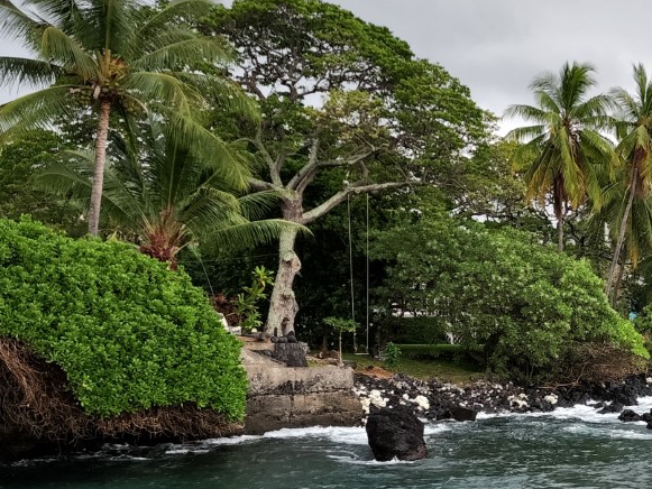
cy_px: 386
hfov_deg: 31.5
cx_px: 633
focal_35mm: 57
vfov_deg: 25.3
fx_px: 1074
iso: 160
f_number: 1.8
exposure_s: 1/180
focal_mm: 6.4
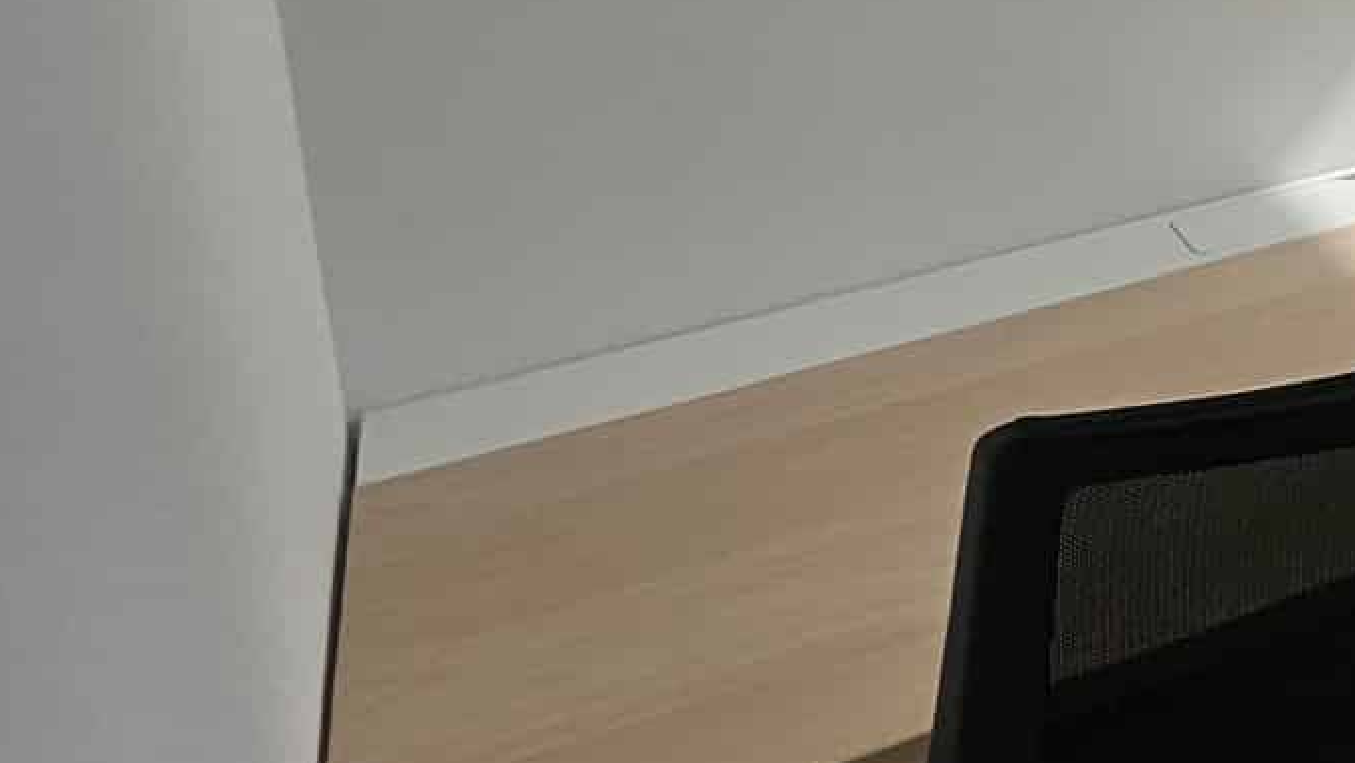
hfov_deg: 22.2
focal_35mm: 54
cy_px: -305
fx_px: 1941
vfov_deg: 19.9
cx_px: 2450
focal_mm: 1.7
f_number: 2.2
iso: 32
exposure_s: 1/484
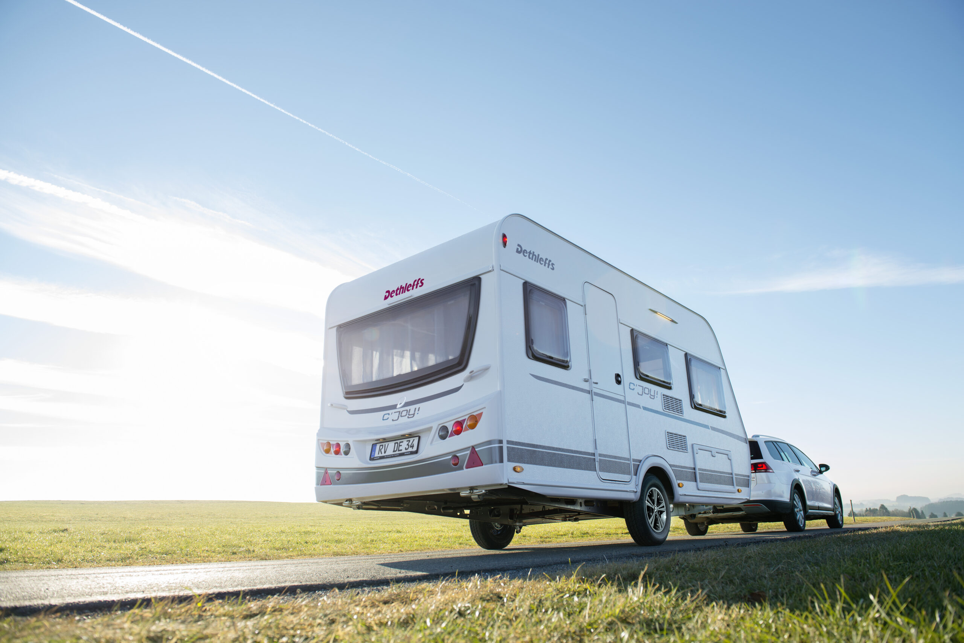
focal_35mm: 24
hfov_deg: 73.7
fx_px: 643
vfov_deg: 53.2
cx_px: 482
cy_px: 322
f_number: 5
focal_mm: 24
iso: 50
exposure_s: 1/200
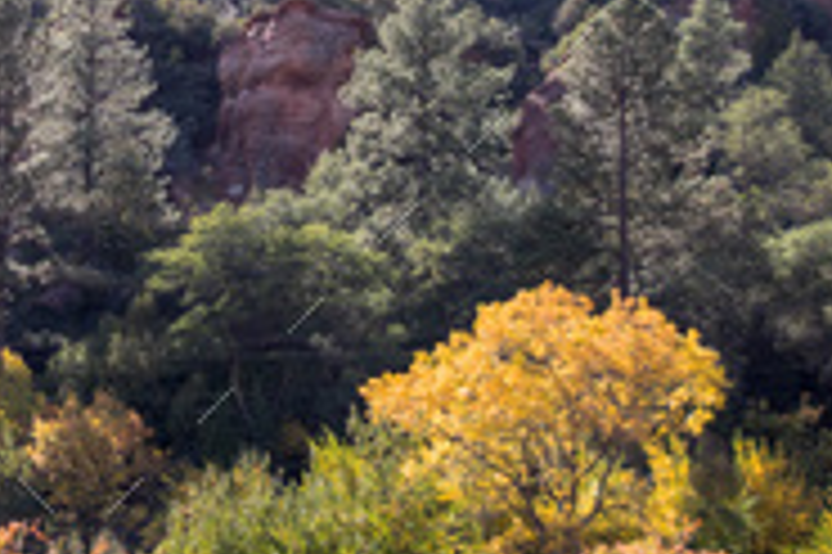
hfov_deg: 14.6
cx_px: 58
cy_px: 74
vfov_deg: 9.8
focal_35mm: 139
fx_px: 3200
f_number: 4.2
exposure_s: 1/400
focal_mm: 29
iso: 100
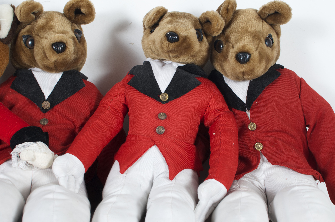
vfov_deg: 25.6
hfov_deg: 37.9
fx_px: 488
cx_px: 168
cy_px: 111
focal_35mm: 52
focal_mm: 35
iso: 100
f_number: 5.6
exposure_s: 1/125
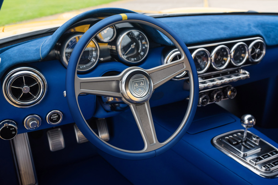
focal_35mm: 35
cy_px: 92
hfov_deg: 54.4
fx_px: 270
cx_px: 139
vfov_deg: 37.9
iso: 500
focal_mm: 35
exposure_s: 1/125
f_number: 5.6
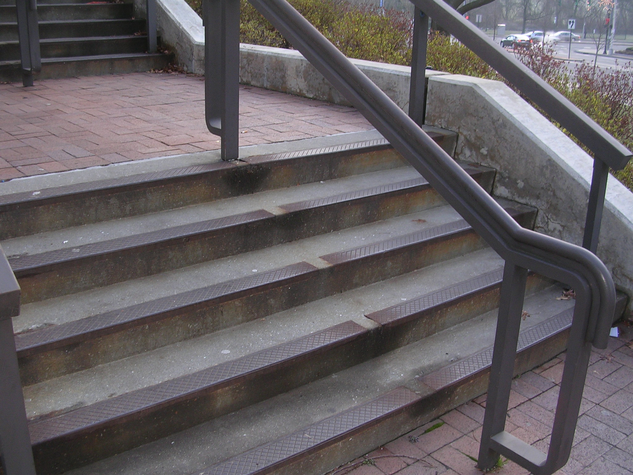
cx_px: 316
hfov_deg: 49.0
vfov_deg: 37.7
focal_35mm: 38
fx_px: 695
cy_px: 238
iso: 52
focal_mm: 5.8
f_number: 2.8
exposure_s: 1/30
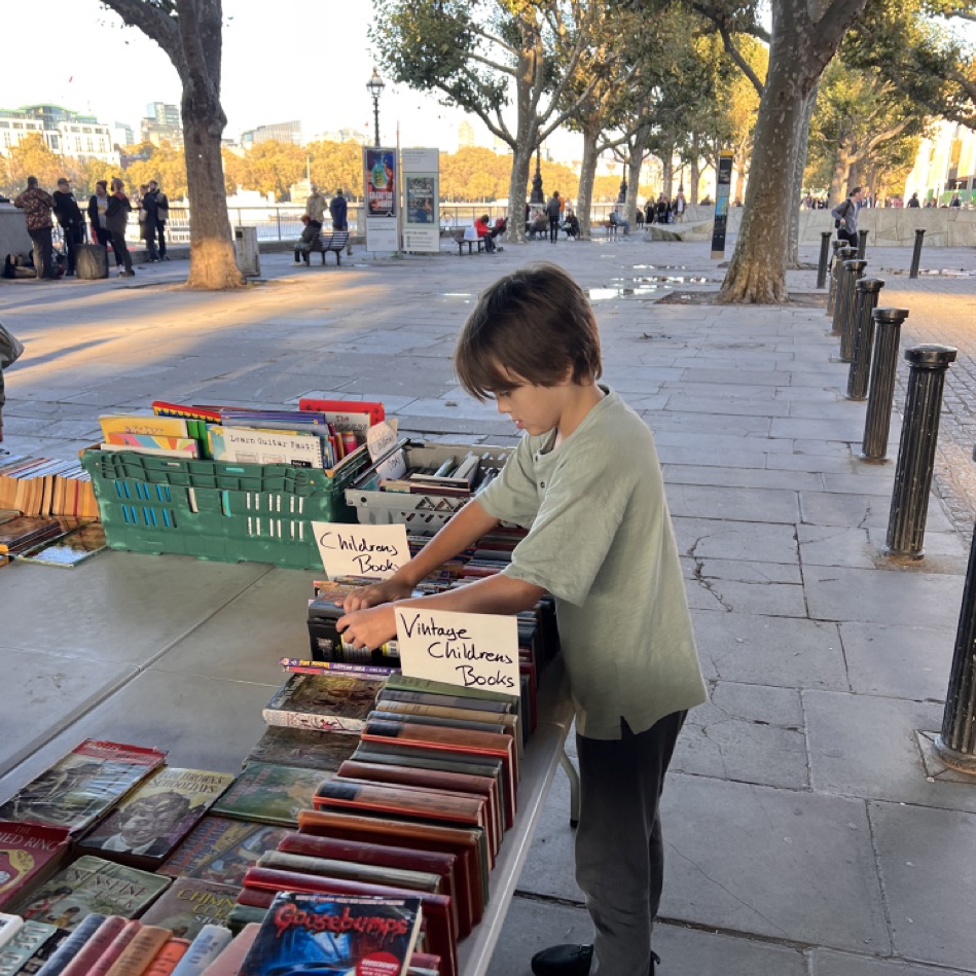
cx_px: 483
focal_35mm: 31
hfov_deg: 52.5
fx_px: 989
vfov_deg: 52.5
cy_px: 527
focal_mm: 5.7
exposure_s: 1/136
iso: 32
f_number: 1.5
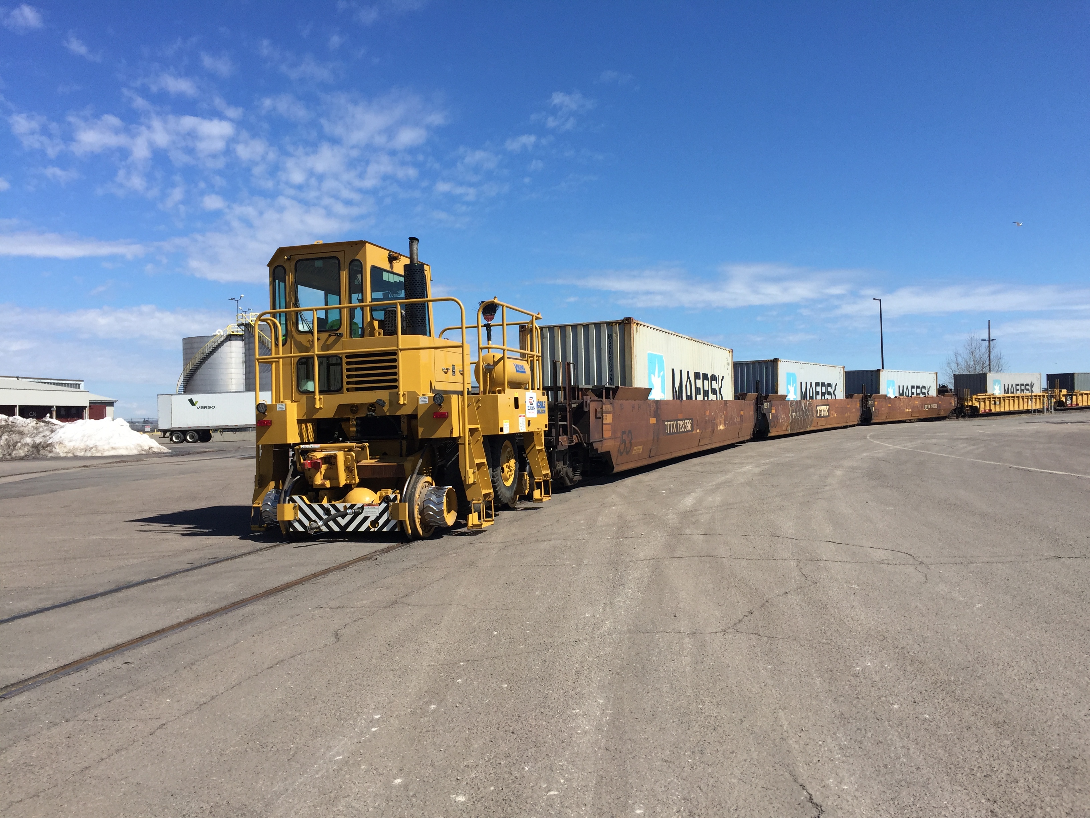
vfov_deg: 48.2
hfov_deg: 61.7
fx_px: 913
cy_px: 409
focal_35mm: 29
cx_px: 545
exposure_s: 1/2639
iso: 32
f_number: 2.2
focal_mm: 4.15
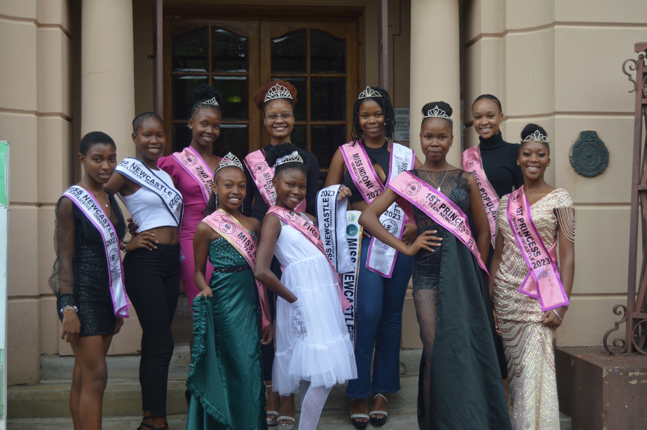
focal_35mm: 51
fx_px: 916
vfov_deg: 26.4
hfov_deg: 38.9
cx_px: 324
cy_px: 215
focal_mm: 34
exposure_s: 1/250
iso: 100
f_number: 4.5
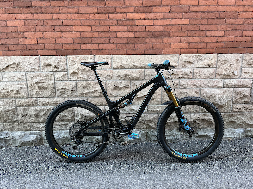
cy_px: 94
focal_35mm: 26
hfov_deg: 67.3
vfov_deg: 53.1
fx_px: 190
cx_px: 126
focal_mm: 5.1
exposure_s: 1/122
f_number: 1.6
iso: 64
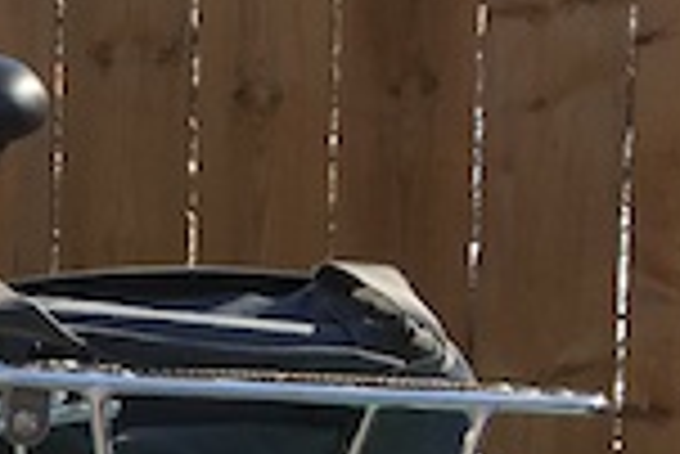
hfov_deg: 11.2
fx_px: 3025
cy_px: 886
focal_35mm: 160
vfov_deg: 8.2
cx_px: -842
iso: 25
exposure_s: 1/407
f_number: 2.2
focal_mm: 4.15
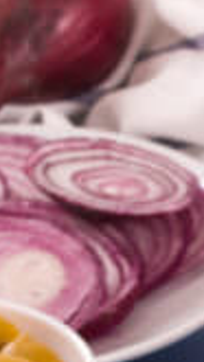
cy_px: 491
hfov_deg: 1.8
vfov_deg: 3.1
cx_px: 472
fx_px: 6568
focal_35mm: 684
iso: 200
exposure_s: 1/160
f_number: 9
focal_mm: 80
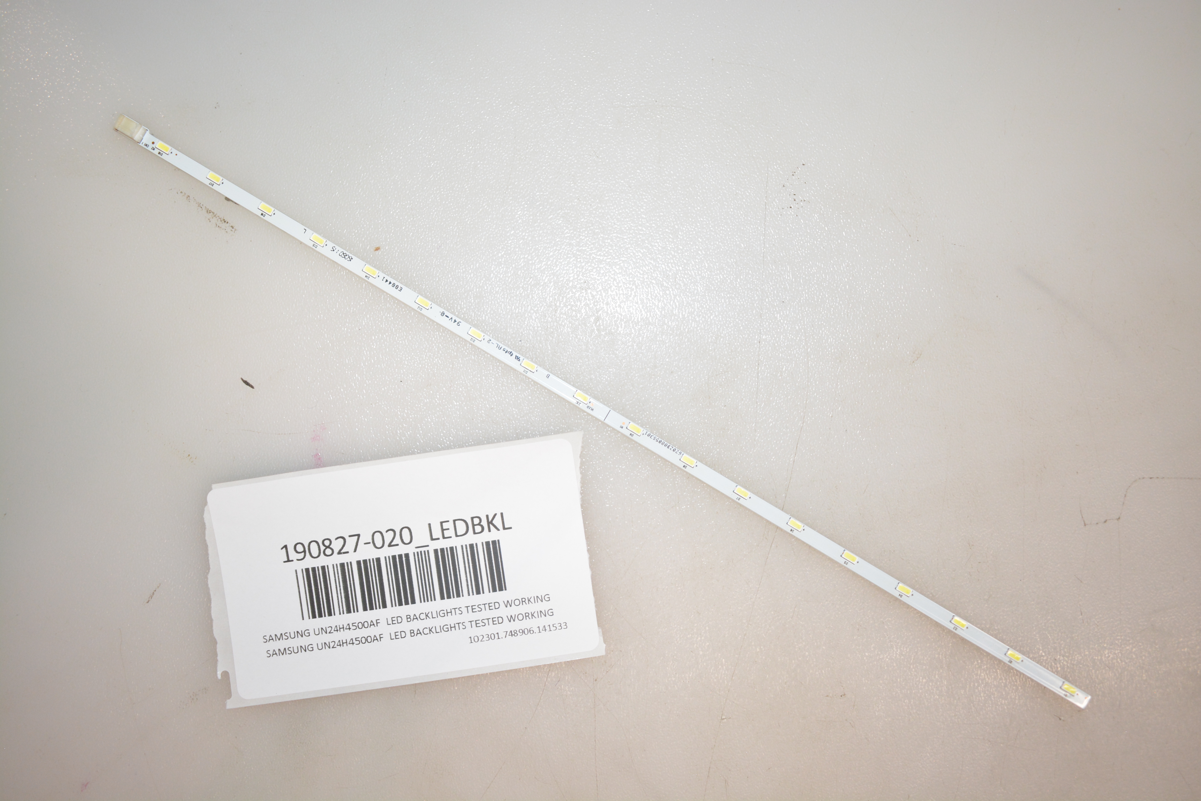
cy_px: 400
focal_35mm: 38
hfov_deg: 51.3
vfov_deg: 35.5
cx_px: 600
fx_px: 1251
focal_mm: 25
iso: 1000
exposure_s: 1/200
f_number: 4
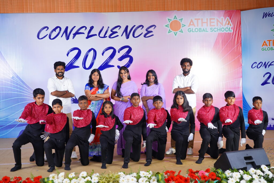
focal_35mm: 54
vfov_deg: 25.1
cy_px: 92
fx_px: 411
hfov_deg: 36.9
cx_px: 137
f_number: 4.5
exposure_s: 1/125
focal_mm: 54
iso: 320
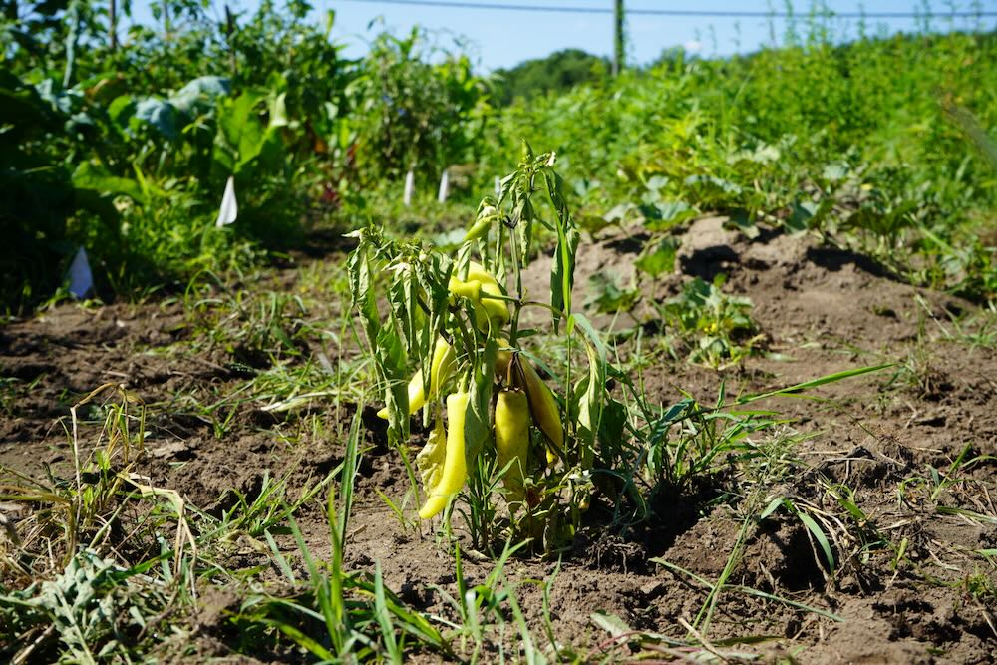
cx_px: 498
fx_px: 1274
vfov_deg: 29.3
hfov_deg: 42.7
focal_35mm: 46
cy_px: 332
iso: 100
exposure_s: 1/125
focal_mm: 46
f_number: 10
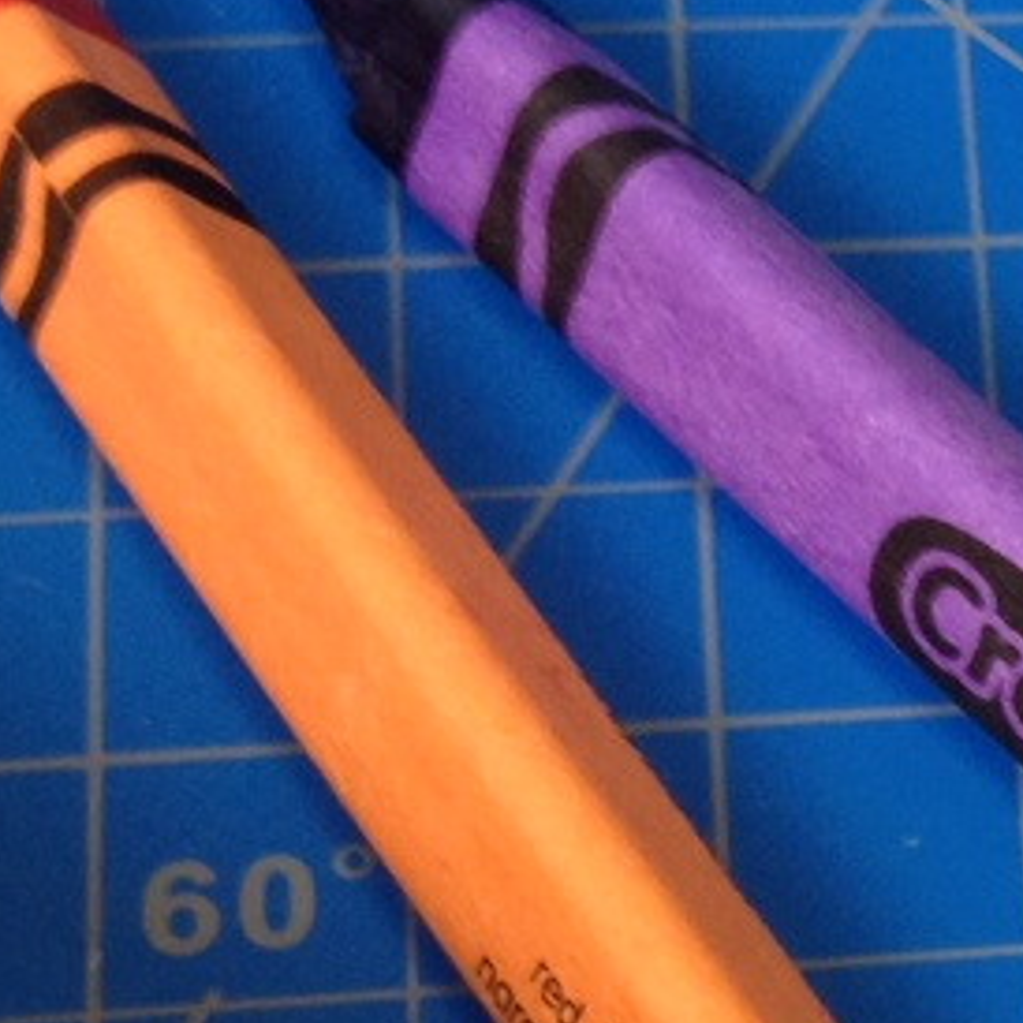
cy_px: 1150
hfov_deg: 8.5
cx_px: 2655
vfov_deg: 9.4
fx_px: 6152
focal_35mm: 184
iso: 64
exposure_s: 1/24
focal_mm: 4.28
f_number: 2.4
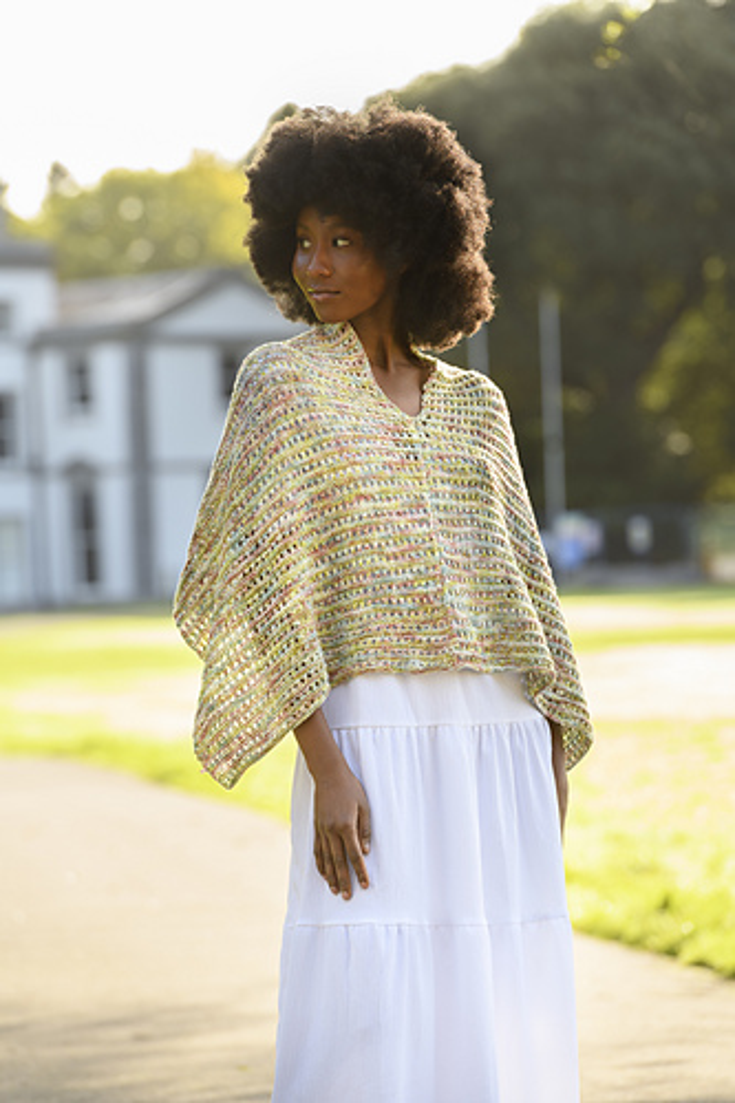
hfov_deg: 6.9
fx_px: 6129
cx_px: 368
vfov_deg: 10.3
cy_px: 552
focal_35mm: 200
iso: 250
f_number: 7.1
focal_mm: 200
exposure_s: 1/160
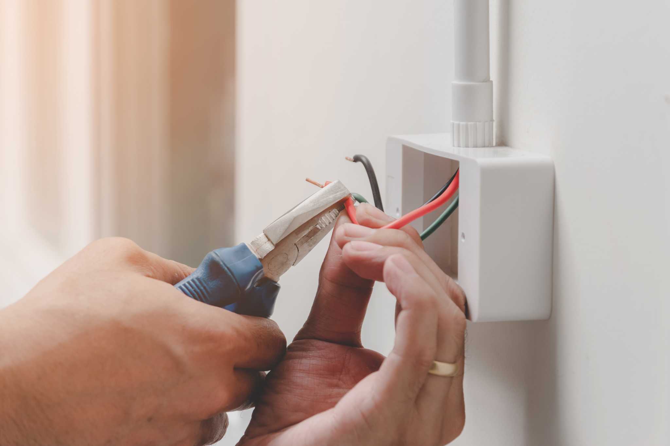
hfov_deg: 19.5
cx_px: 335
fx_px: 1954
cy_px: 223
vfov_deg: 13.0
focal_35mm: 105
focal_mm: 70
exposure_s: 1/60
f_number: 4
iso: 400
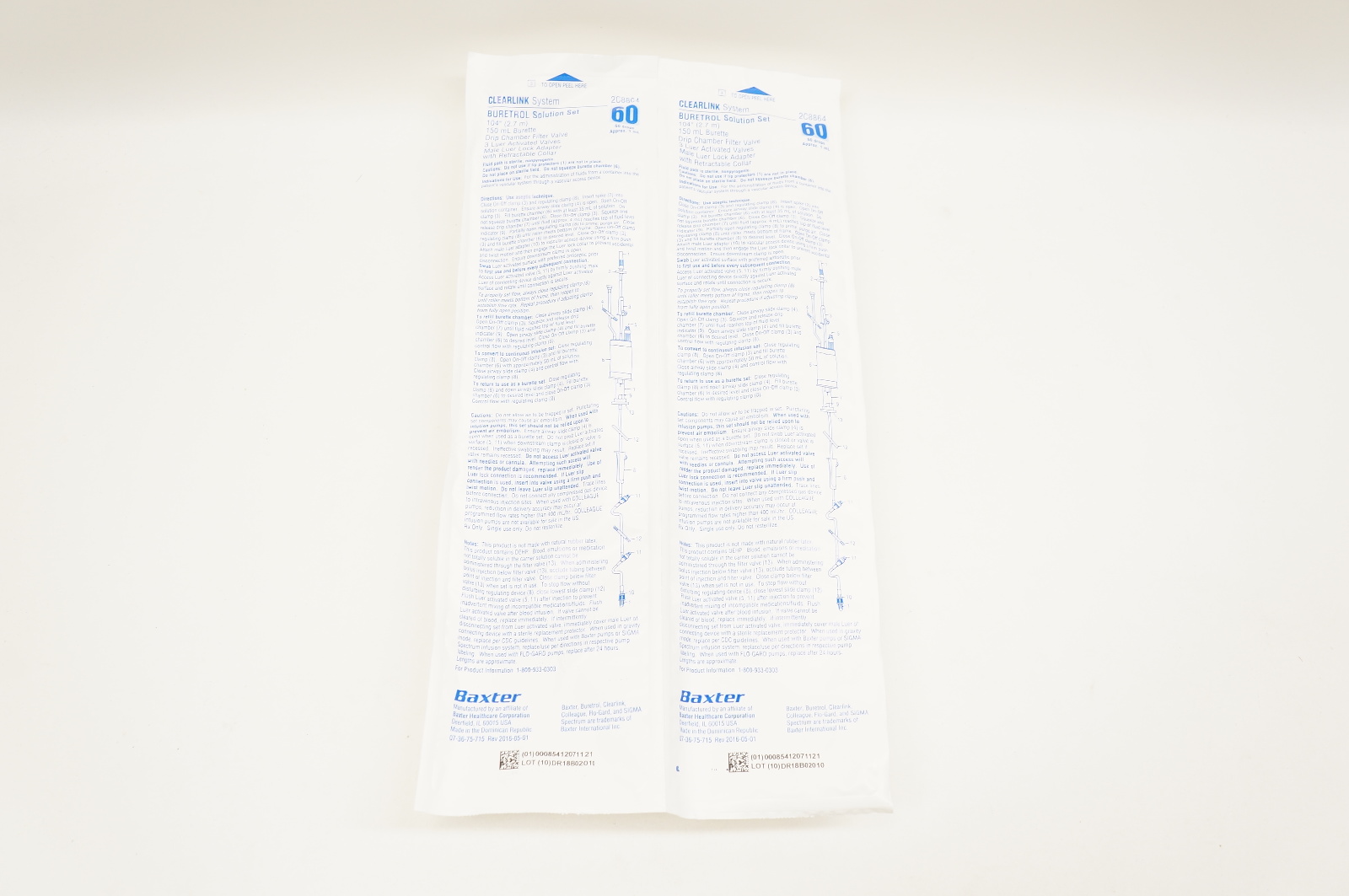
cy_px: 448
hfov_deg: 62.0
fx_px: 1123
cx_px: 674
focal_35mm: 30
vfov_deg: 43.5
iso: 400
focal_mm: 20
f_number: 6.3
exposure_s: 1/50
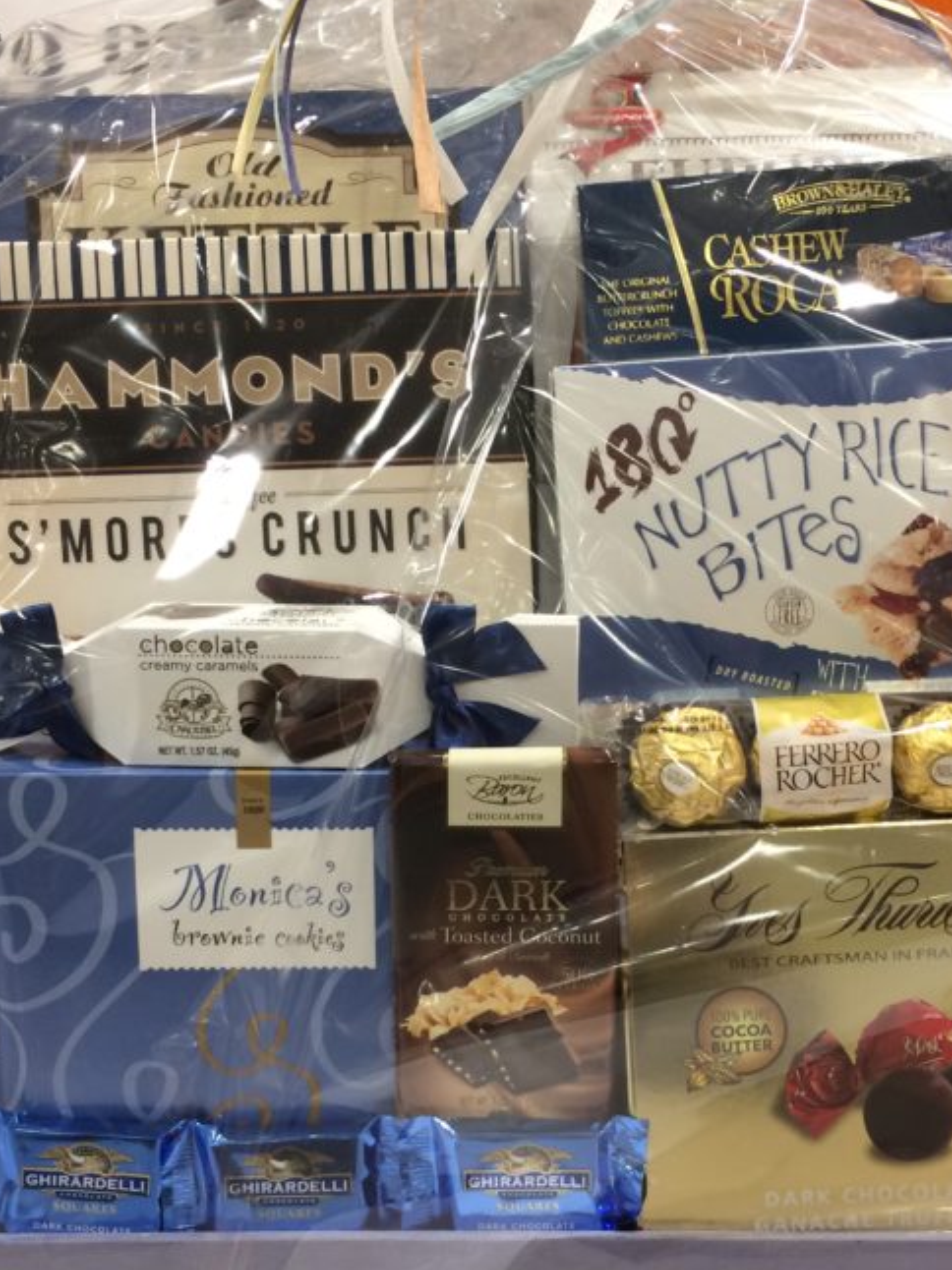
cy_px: 737
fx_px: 1688
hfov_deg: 31.4
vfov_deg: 41.1
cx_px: 559
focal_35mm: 46
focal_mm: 4.15
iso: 100
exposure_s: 1/33
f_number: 2.2
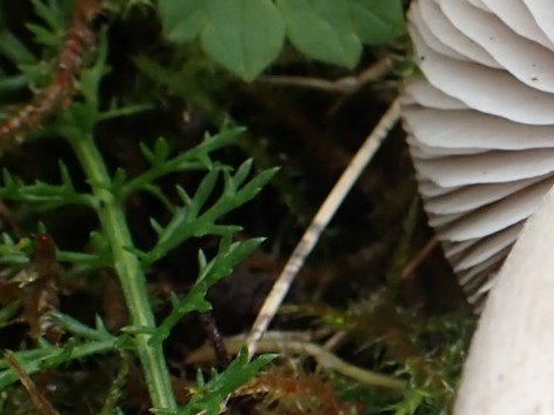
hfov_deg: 18.2
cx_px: 686
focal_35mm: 102
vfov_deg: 14.5
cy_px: 269
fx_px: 1632
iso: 100
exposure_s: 1/200
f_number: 3.2
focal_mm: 5.4
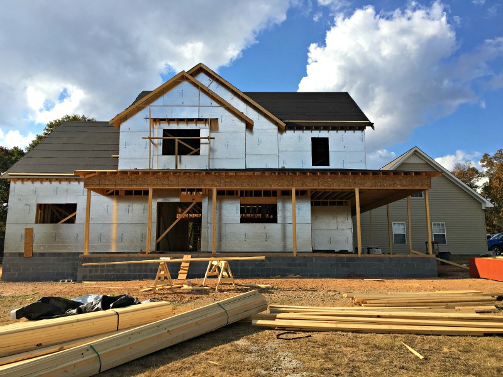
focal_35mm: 29
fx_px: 421
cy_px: 188
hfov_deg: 61.7
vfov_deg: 48.2
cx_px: 252
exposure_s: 1/1221
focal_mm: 4.15
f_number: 2.2
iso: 25
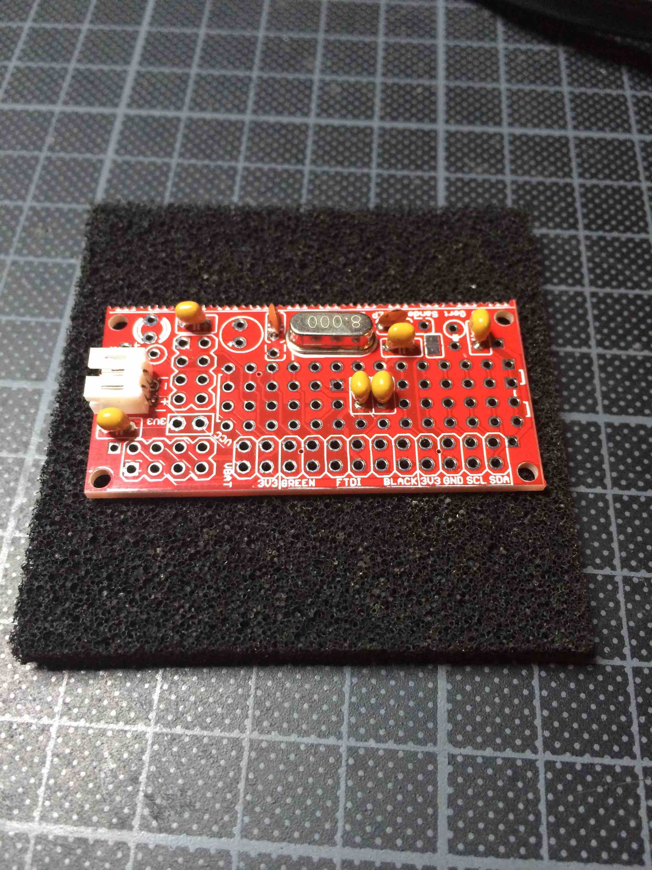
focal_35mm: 29
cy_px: 435
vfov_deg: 61.7
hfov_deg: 48.2
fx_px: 728
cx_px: 326
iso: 250
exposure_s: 1/33
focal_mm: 4.15
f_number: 2.2
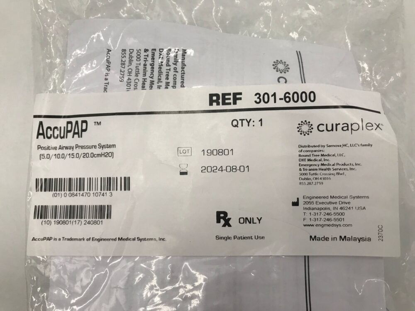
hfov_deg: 63.4
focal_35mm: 28
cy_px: 156
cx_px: 208
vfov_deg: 49.7
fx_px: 336
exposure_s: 1/40
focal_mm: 3.99
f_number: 1.8
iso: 25
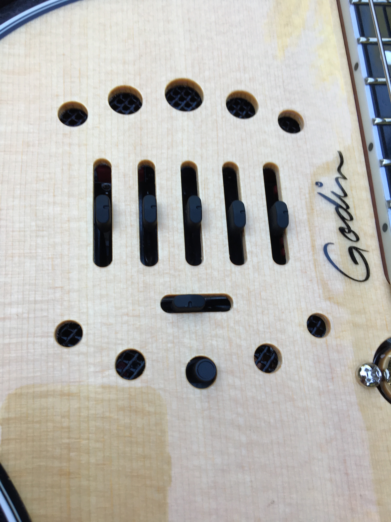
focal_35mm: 29
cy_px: 261
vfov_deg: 61.7
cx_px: 196
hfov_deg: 48.2
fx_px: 437
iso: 32
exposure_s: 1/120
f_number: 2.2
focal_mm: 4.15
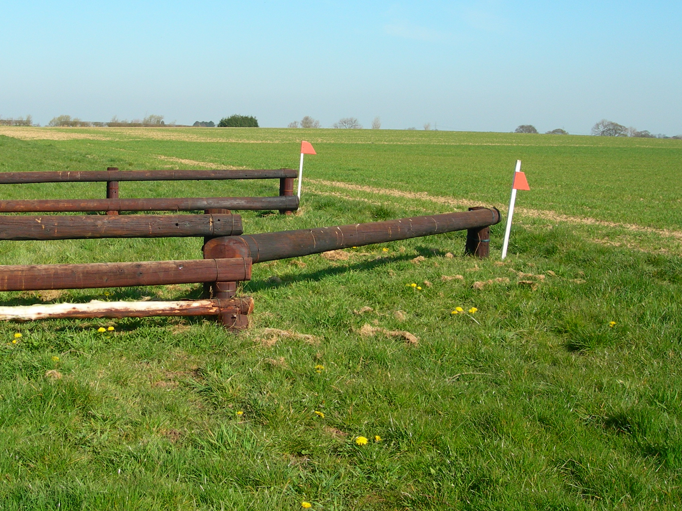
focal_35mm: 57
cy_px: 198
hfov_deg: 33.4
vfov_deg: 25.6
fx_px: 1123
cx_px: 220
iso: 50
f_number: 4.8
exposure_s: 1/348
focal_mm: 7.8
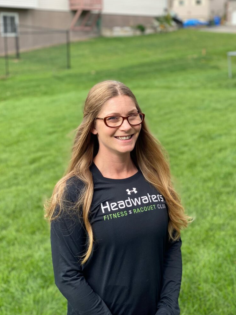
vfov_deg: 35.5
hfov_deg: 27.0
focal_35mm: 54
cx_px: 121
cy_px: 152
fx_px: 491
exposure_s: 1/322
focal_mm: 6
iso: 20
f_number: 2
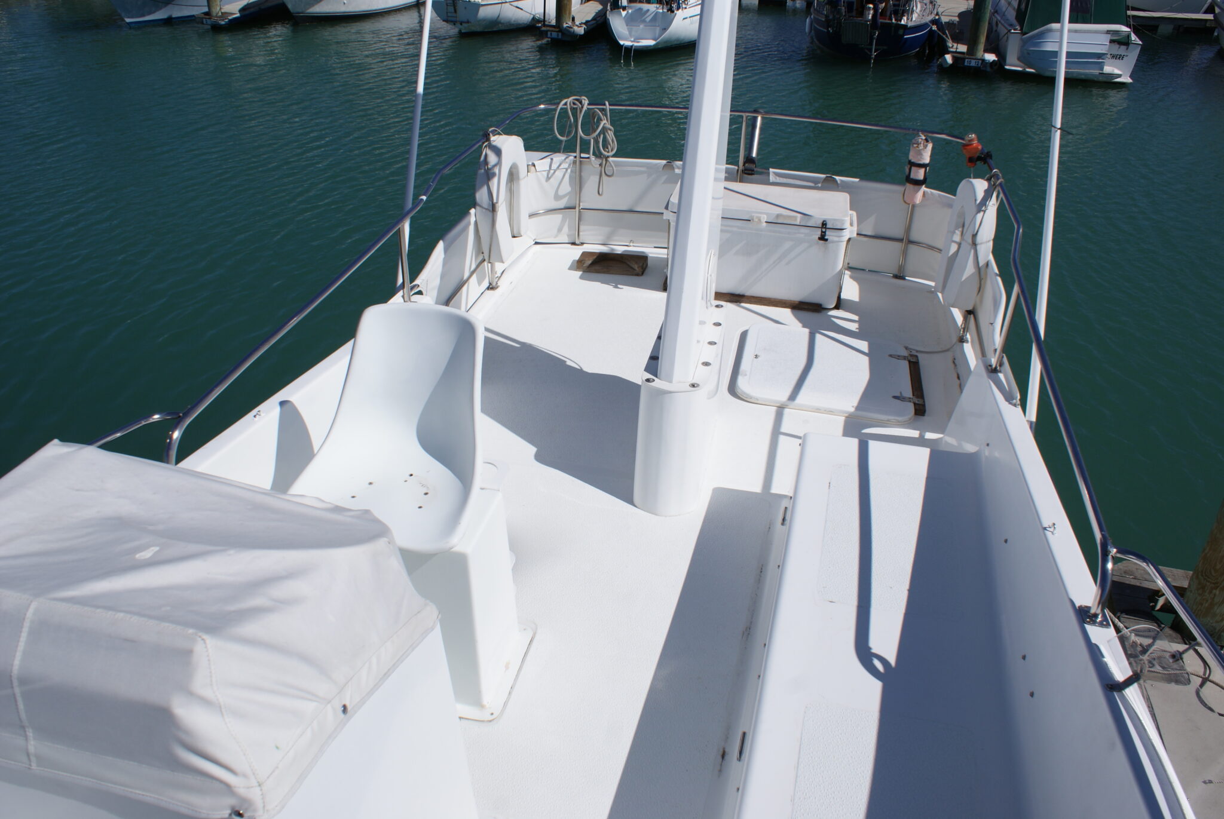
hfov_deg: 67.3
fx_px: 919
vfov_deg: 48.1
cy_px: 410
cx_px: 612
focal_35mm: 27
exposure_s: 1/500
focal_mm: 18
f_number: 10
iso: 100
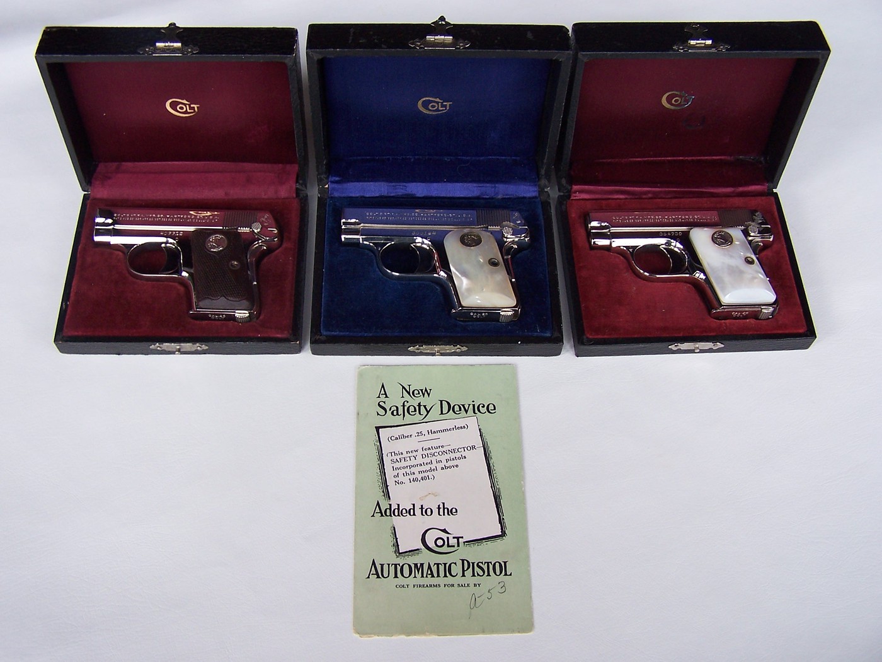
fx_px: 968
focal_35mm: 38
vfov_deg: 37.7
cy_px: 331
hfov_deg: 49.0
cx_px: 441
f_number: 2.8
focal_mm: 6.3
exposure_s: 1/30
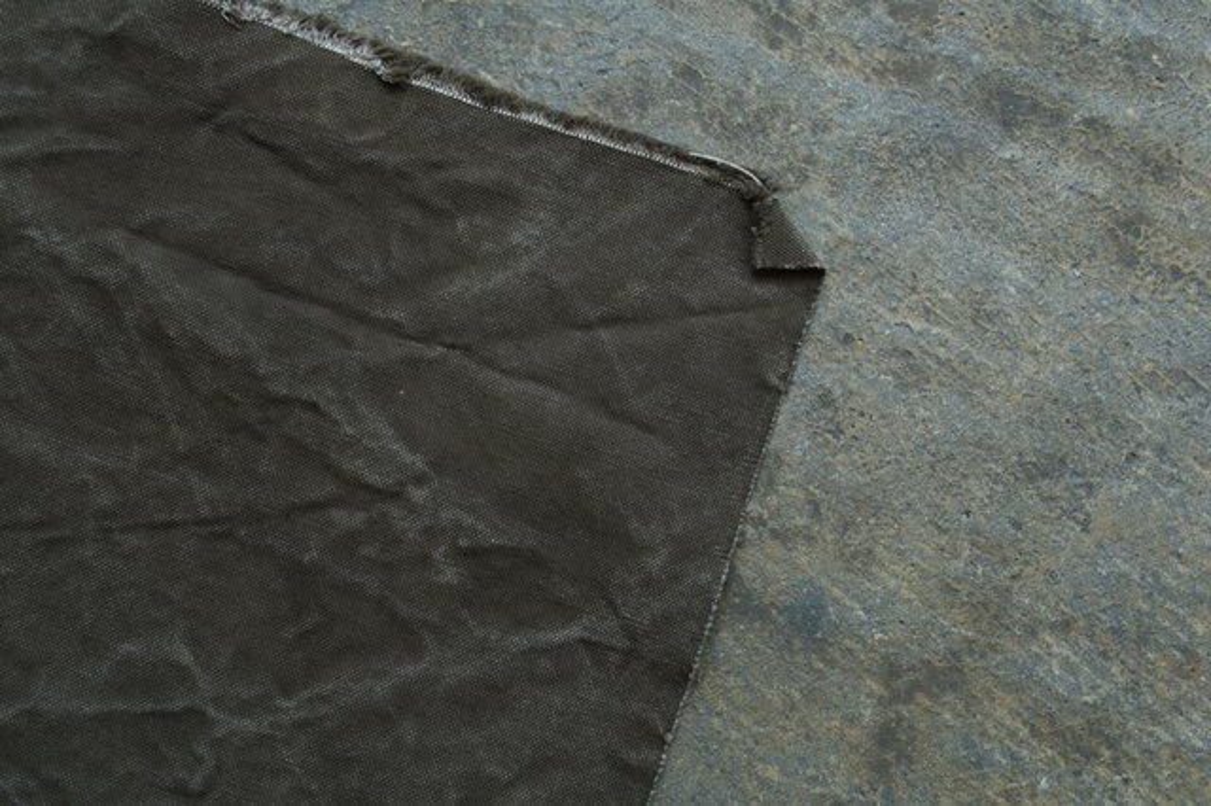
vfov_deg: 35.0
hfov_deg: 50.7
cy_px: 403
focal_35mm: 38
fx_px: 1278
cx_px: 606
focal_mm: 25.4
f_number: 13
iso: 800
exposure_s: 1/25
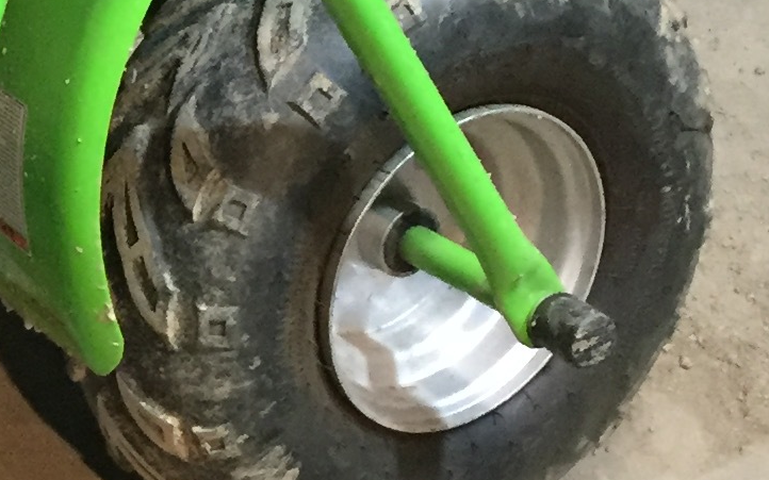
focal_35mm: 139
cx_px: -535
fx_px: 2913
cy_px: 79
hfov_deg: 13.7
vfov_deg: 9.4
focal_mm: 4.15
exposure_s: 1/15
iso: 250
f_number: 2.2
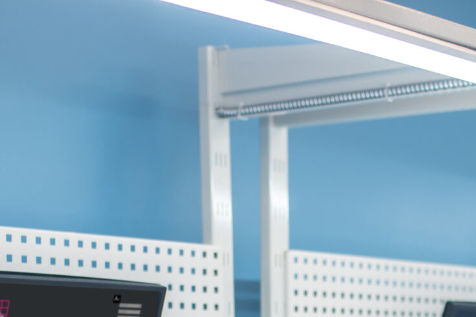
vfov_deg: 10.7
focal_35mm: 121
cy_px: 546
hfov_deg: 16.8
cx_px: 403
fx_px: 1599
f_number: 2.2
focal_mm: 35
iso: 100
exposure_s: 1/160
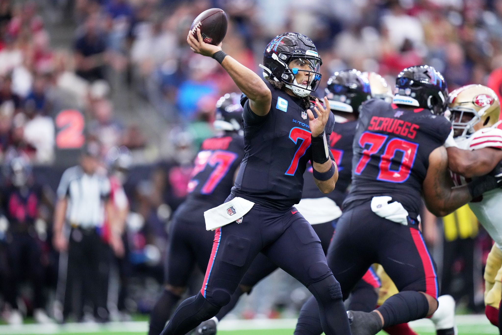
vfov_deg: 3.4
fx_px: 5577
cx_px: 251
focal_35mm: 400
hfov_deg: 5.2
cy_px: 168
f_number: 2.8
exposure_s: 1/2000
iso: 6400
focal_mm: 400
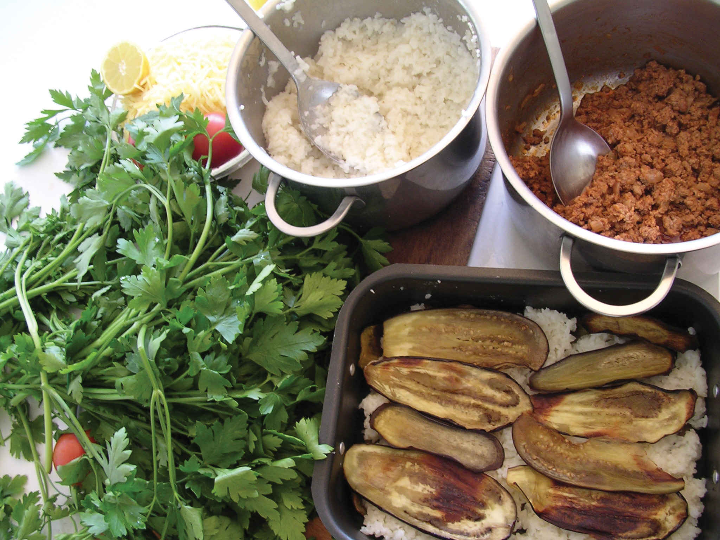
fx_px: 790
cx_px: 360
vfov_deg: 37.7
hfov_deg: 49.0
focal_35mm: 38
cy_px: 270
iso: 100
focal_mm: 5.8
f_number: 2.8
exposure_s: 1/10.3
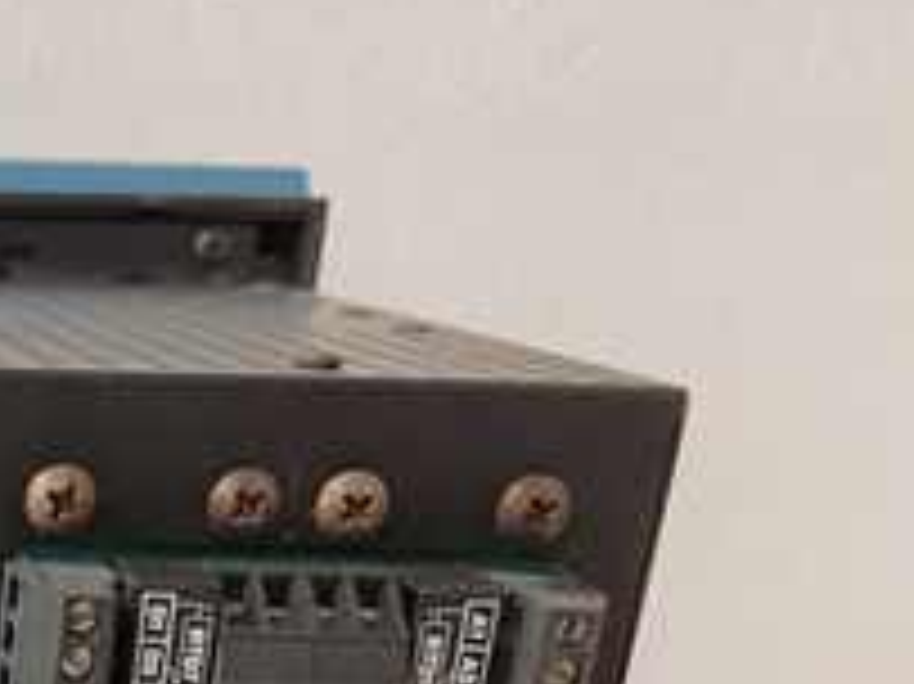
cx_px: -356
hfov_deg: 24.1
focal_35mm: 68
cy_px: 950
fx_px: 1794
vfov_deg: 19.5
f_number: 1.9
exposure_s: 1/50
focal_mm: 5.52
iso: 1575
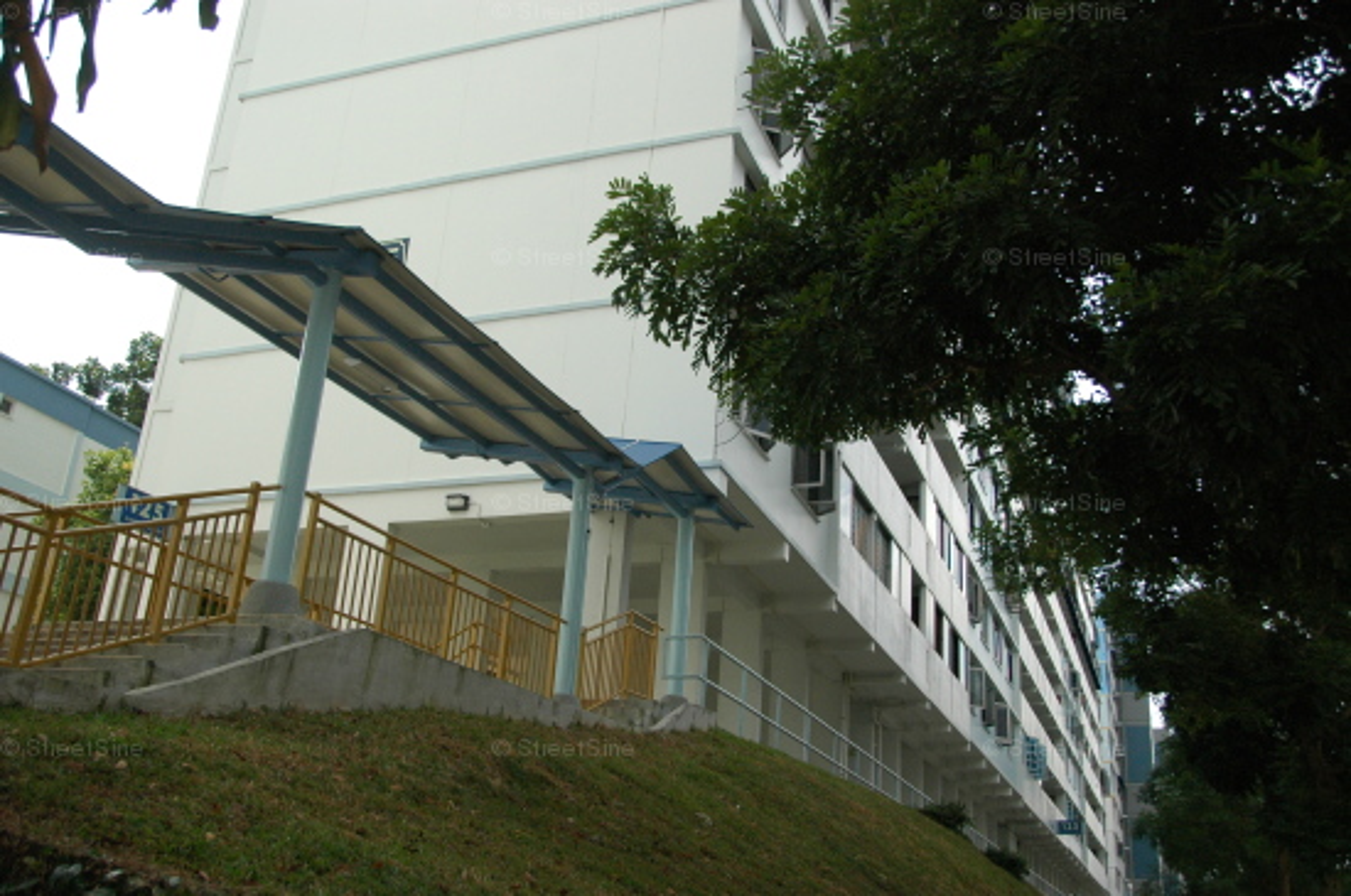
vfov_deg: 39.9
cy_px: 448
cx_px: 676
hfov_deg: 57.3
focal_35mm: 33
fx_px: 1237
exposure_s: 1/3200
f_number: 4
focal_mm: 22
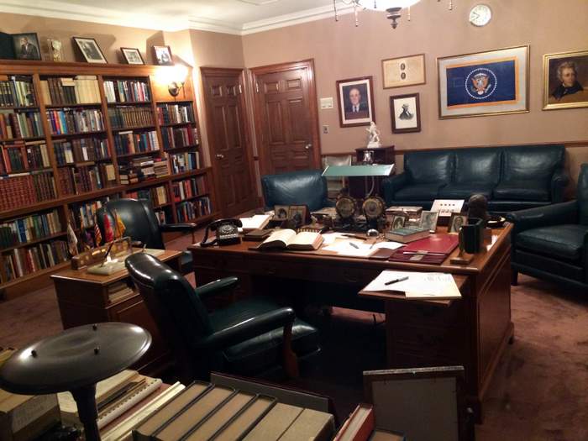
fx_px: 510
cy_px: 220
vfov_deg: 46.8
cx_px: 294
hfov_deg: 60.0
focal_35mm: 30
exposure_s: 1/15
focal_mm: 4.12
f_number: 2.2
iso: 320
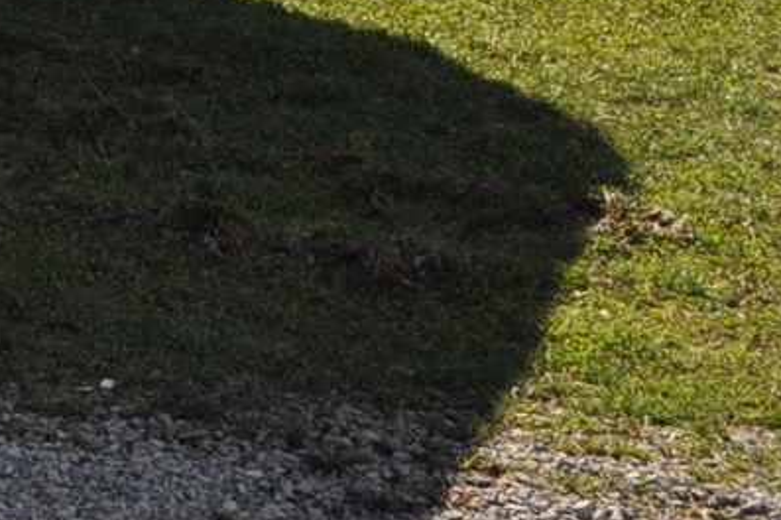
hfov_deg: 9.7
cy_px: -327
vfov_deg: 7.5
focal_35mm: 178
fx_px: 3858
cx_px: -1322
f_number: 9
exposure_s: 1/320
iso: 200
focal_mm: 22
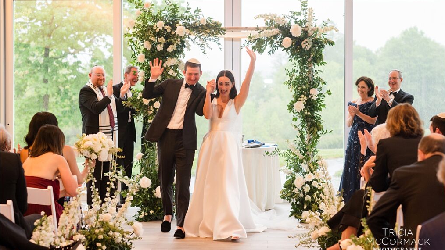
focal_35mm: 90
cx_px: 224
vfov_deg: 13.4
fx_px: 1062
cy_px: 121
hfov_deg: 23.7
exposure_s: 1/250
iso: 1600
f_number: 4.5
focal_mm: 85
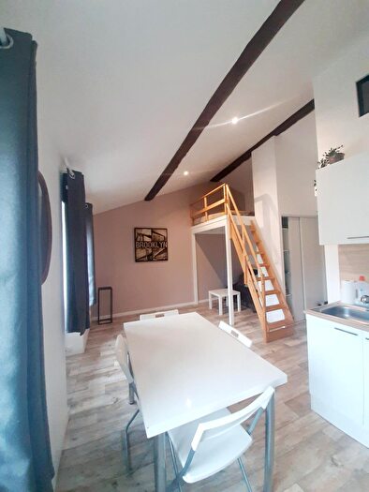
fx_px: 185
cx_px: 184
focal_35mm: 13
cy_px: 246
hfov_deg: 89.9
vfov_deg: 106.2
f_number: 2.2
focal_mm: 1.42
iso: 200
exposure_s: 1/25
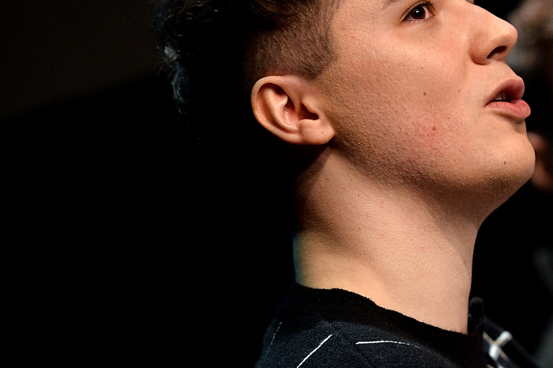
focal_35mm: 368
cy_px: 163
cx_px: 633
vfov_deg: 3.7
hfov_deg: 5.6
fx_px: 5650
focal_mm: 160
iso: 2000
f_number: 2.8
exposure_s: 1/200
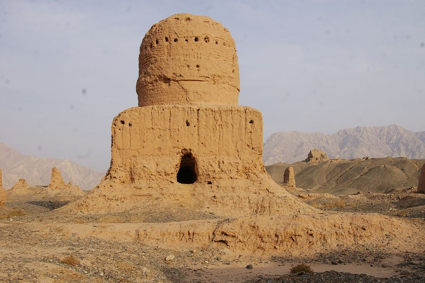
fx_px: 425
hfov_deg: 53.2
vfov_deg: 36.8
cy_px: 142
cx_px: 212
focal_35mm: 36
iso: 400
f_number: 9.5
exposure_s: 1/1000
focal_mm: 24
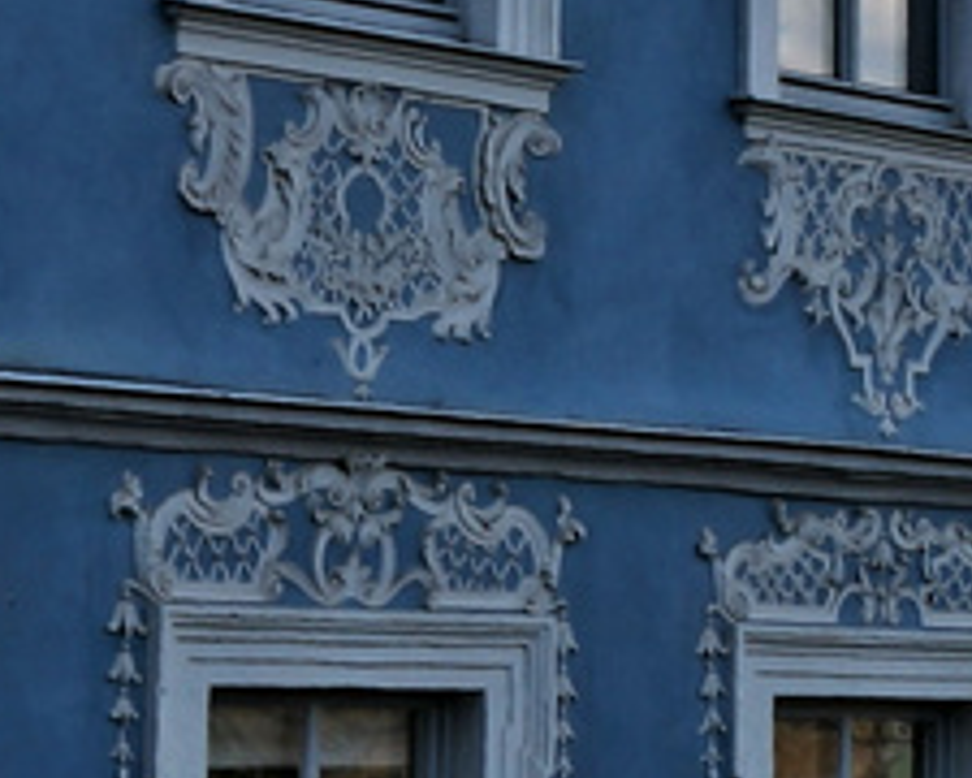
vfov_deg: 8.4
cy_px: 285
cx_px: 1814
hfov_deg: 9.9
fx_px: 5264
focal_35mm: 183
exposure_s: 1/500
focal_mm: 18
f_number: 8
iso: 100
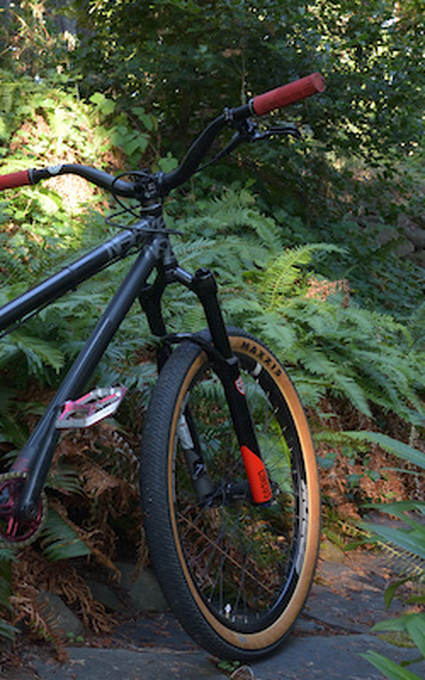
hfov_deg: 22.8
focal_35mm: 55
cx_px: 26
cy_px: 438
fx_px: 1019
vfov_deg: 36.6
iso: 400
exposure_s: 1/40
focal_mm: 18
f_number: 8
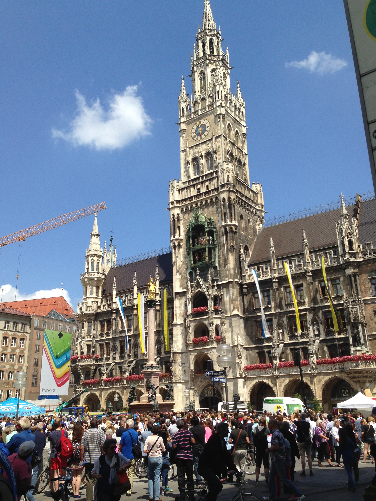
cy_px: 255
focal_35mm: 34
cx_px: 184
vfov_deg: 54.0
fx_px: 492
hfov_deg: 41.8
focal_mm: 4.12
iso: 50
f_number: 2.4
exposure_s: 1/1642
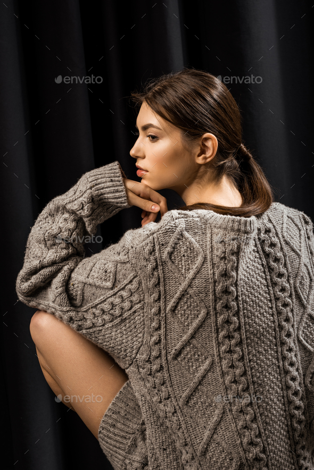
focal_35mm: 50
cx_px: 157
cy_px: 235
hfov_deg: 27.0
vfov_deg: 39.6
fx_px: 654
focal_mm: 50
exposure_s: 1/200
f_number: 7.1
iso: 100
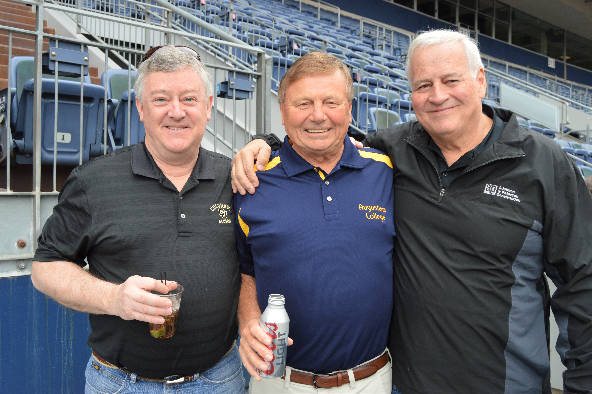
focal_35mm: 33
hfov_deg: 57.3
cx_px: 296
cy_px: 197
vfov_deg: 39.9
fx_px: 542
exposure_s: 1/125
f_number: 5.6
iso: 400
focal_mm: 22
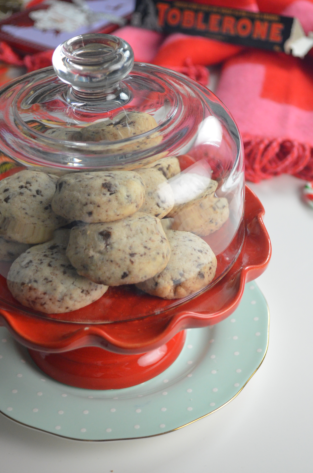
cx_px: 151
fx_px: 786
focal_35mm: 60
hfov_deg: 22.5
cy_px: 211
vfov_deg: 33.4
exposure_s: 1/50
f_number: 5
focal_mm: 36
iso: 1600
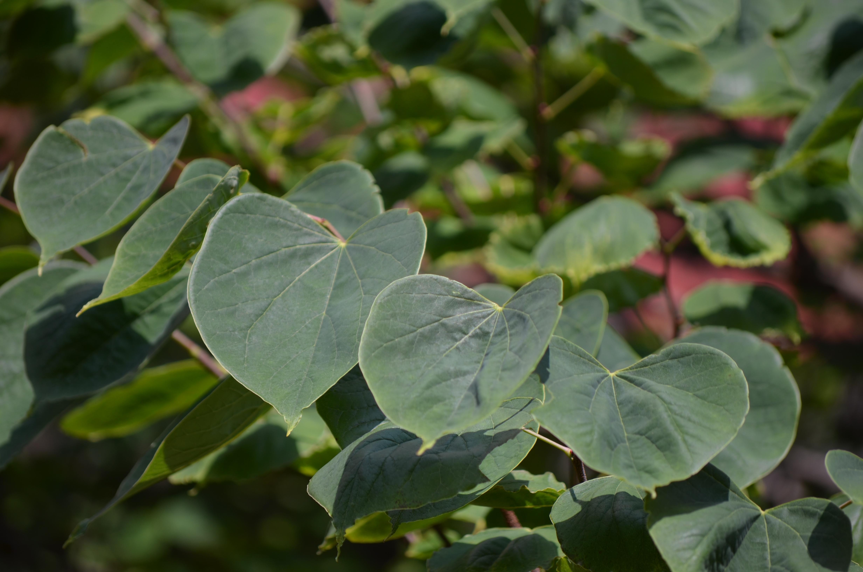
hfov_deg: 7.9
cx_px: 432
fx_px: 6280
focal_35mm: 262
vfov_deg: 5.2
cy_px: 286
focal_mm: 175
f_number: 5.3
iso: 100
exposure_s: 1/400
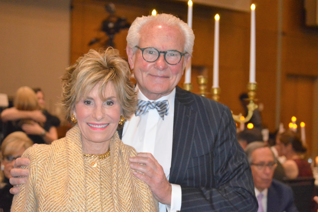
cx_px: 159
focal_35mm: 82
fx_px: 728
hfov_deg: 24.6
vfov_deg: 16.5
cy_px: 106
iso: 3200
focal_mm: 55
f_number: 4
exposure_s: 1/60
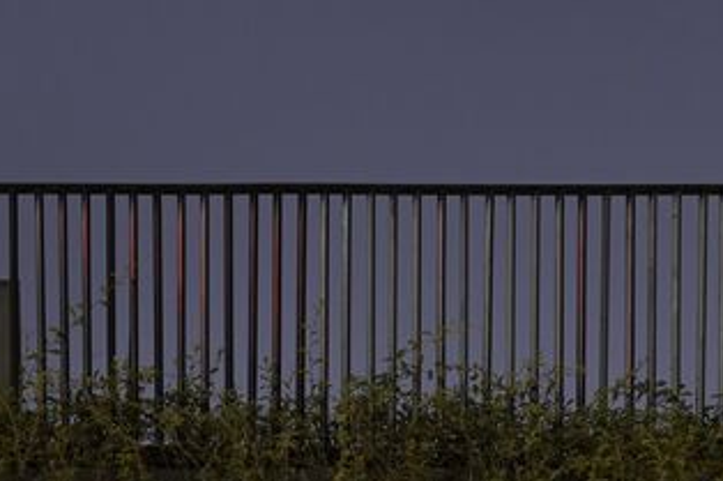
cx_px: 92
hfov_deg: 29.8
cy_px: 865
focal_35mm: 65
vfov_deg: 17.1
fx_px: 1305
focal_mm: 17
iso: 320
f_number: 8
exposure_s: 1/1.6
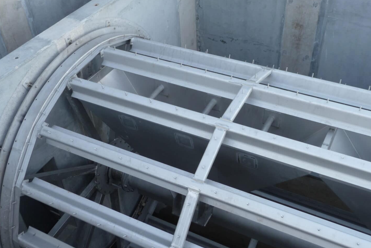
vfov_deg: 31.9
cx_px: 184
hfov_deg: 46.4
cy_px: 117
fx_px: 433
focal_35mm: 42
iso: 100
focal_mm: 6.7
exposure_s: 1/80
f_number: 3.9
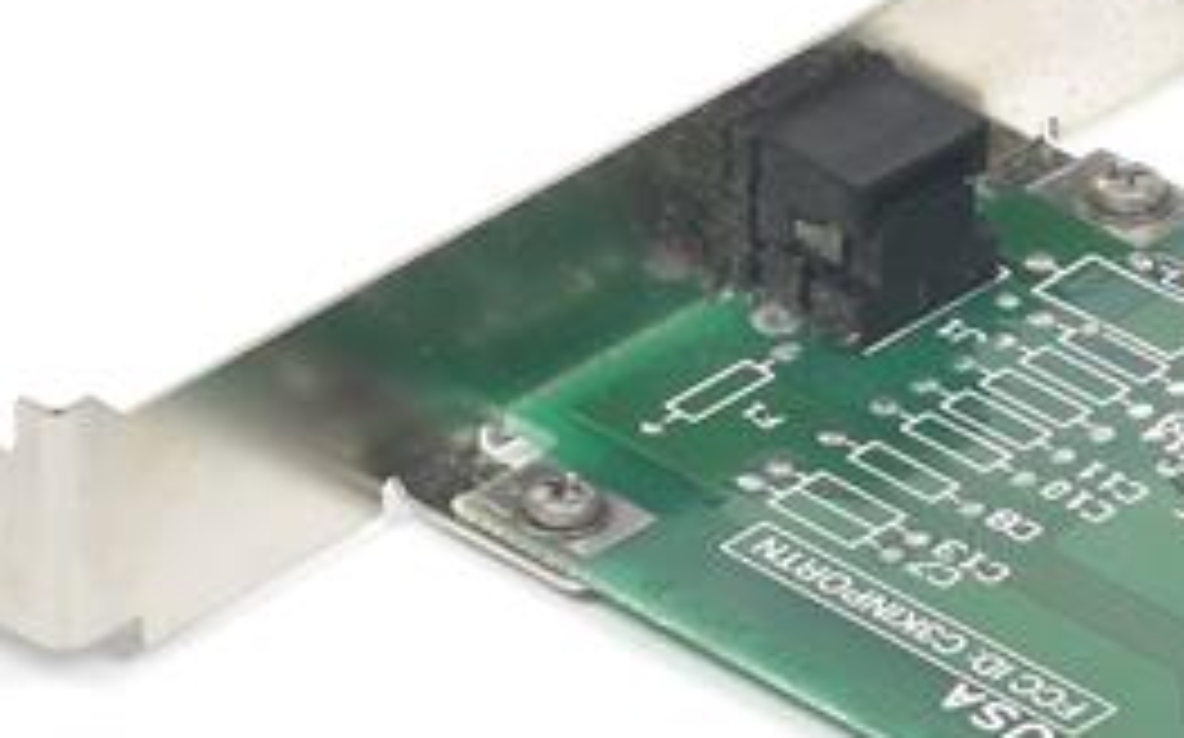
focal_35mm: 192
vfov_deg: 6.8
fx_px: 6197
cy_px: 544
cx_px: 1189
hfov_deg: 10.8
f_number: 13
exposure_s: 1/200
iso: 200
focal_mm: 55
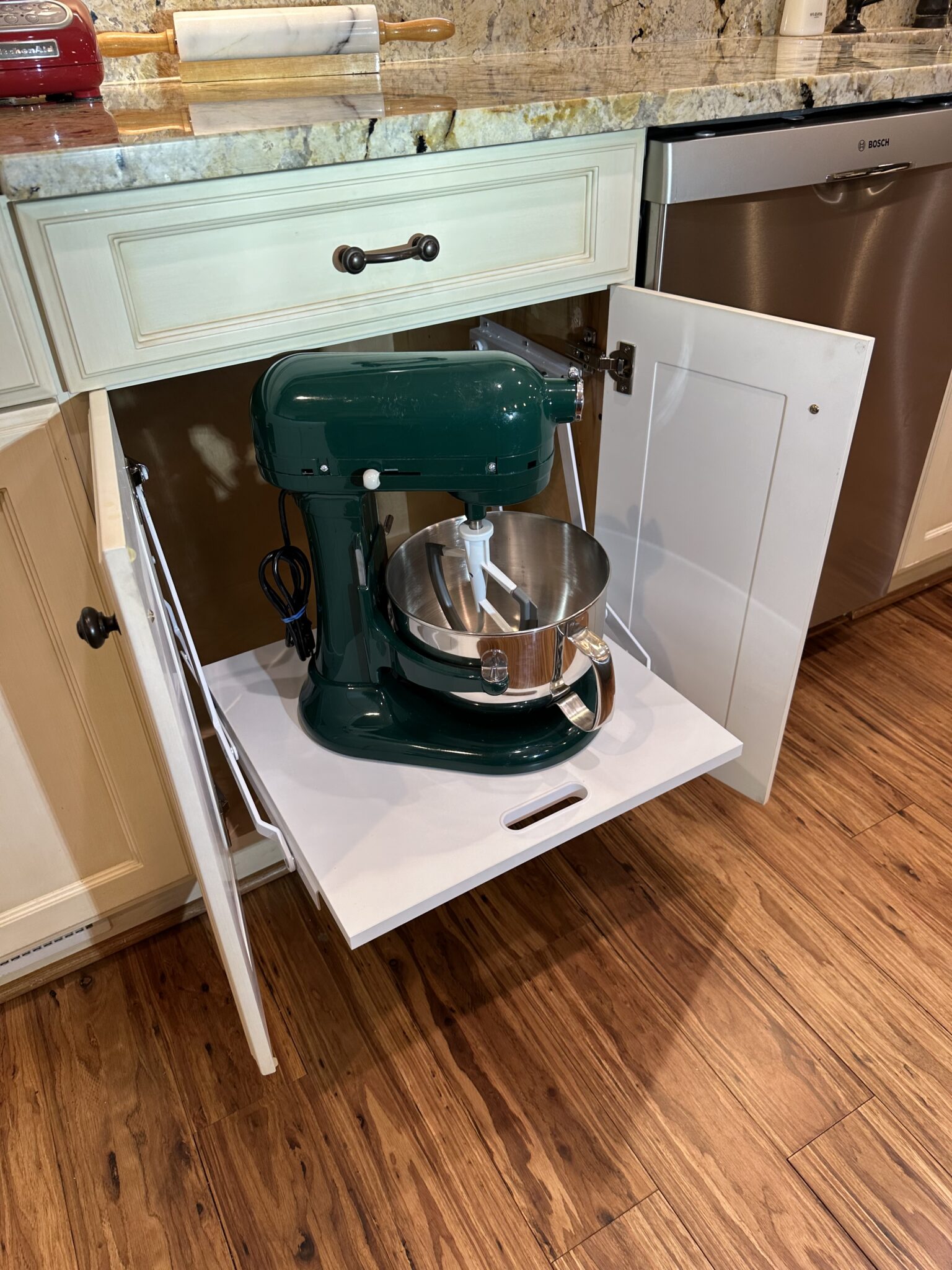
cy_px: 635
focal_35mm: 24
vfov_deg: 71.6
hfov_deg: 56.8
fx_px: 880
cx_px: 476
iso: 80
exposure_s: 1/67
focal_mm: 6.86
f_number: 1.78
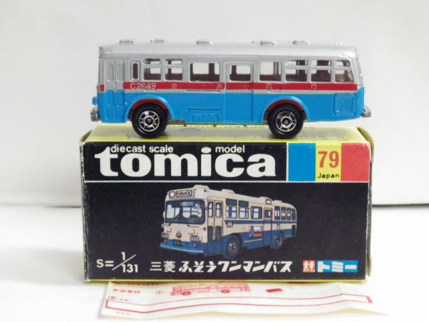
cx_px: 214
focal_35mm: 71
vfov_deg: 20.7
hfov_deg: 27.4
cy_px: 161
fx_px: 880
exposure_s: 1/40
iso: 800
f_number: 4.2
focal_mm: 12.8
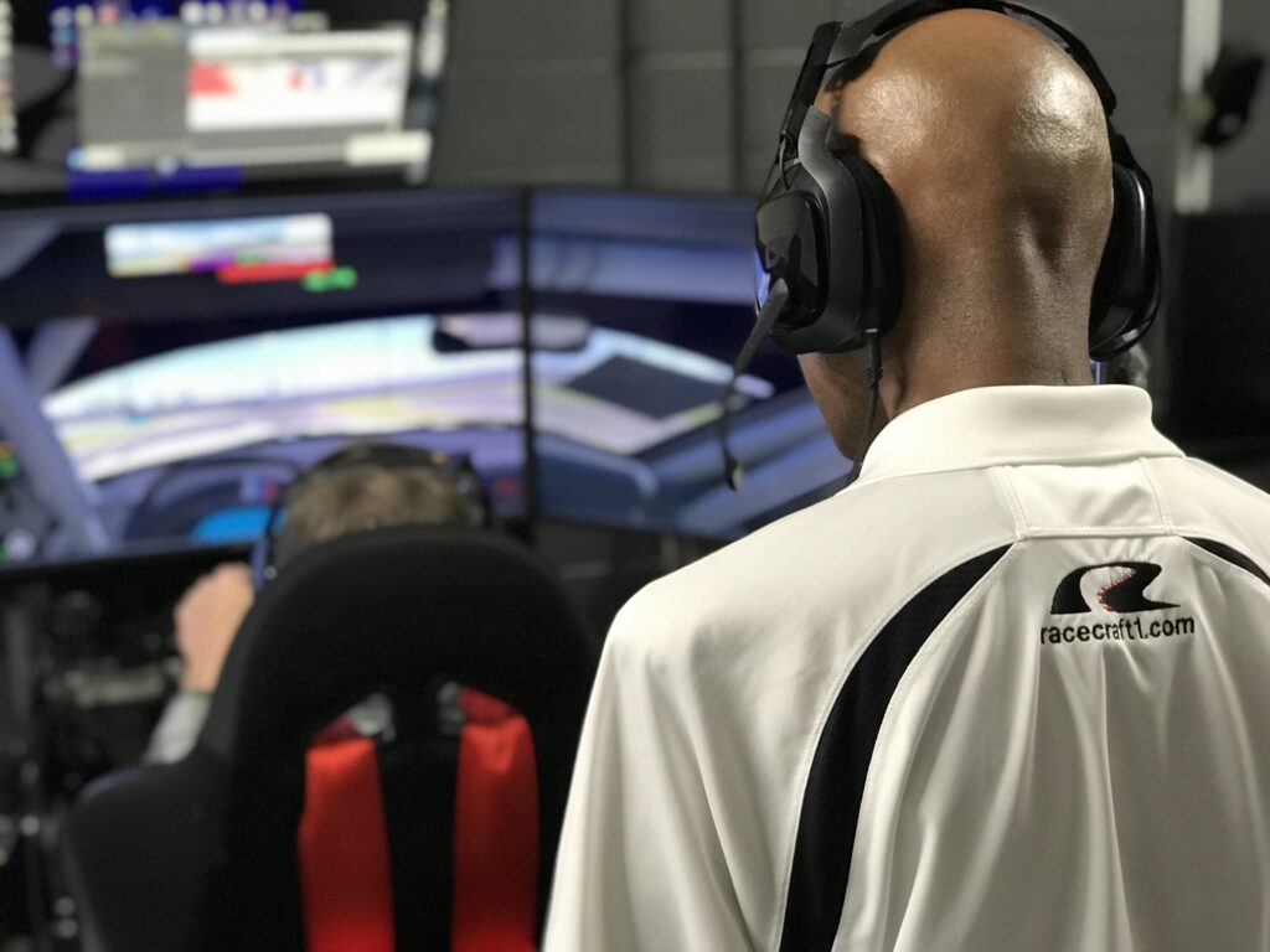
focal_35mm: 57
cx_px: 635
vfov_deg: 25.7
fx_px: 2091
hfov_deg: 33.8
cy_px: 476
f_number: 2.8
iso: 320
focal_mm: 6.6
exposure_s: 1/60
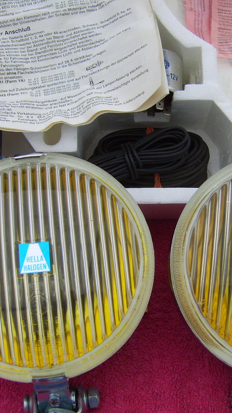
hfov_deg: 21.4
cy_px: 204
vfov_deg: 37.2
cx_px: 155
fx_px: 612
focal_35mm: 56
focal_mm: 7.8
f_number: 2.8
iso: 50
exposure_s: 1/60
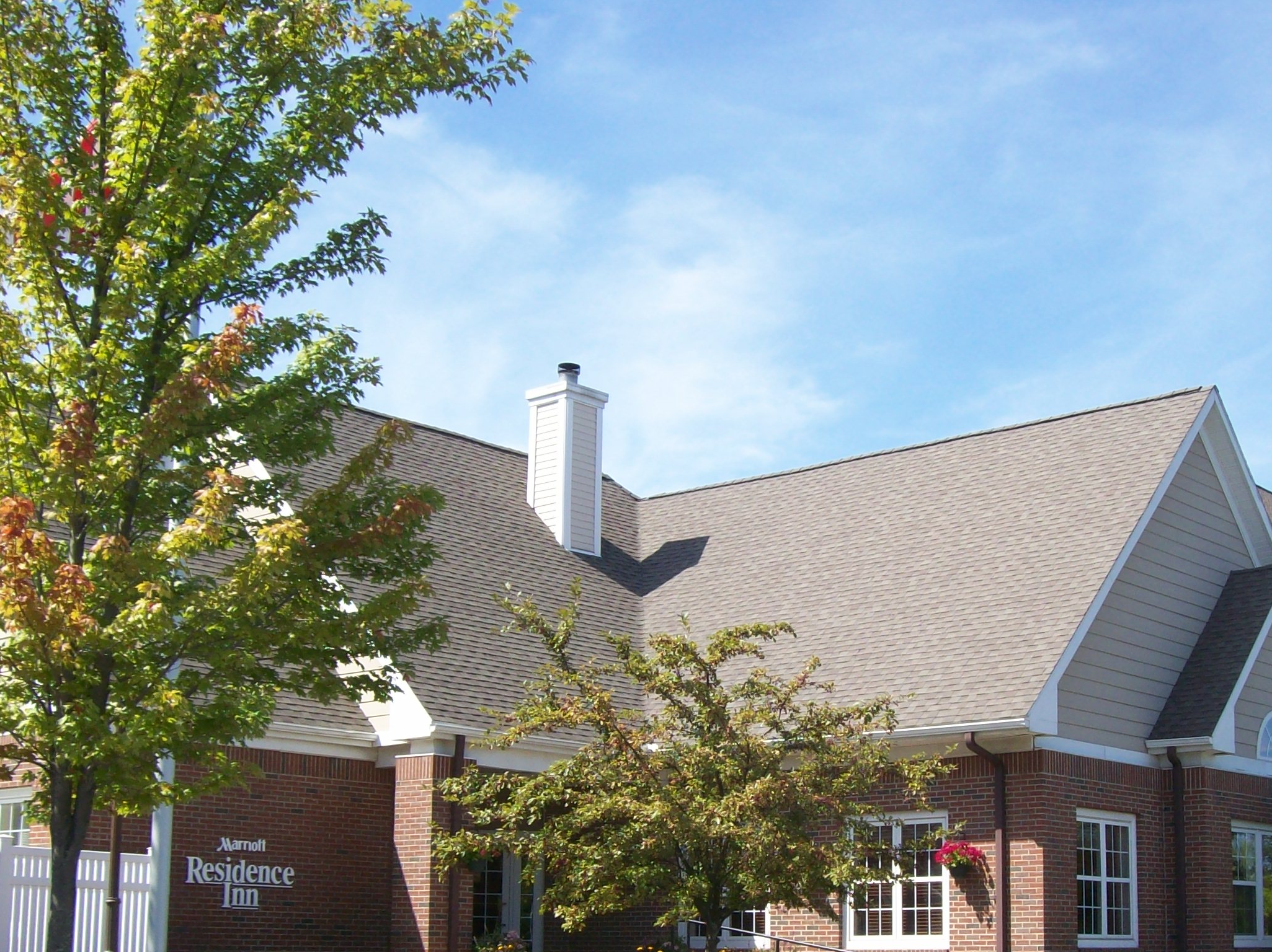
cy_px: 641
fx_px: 1836
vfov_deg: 28.9
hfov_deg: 38.1
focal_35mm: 50
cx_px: 752
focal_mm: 6
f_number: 4.8
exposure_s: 1/313
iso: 80
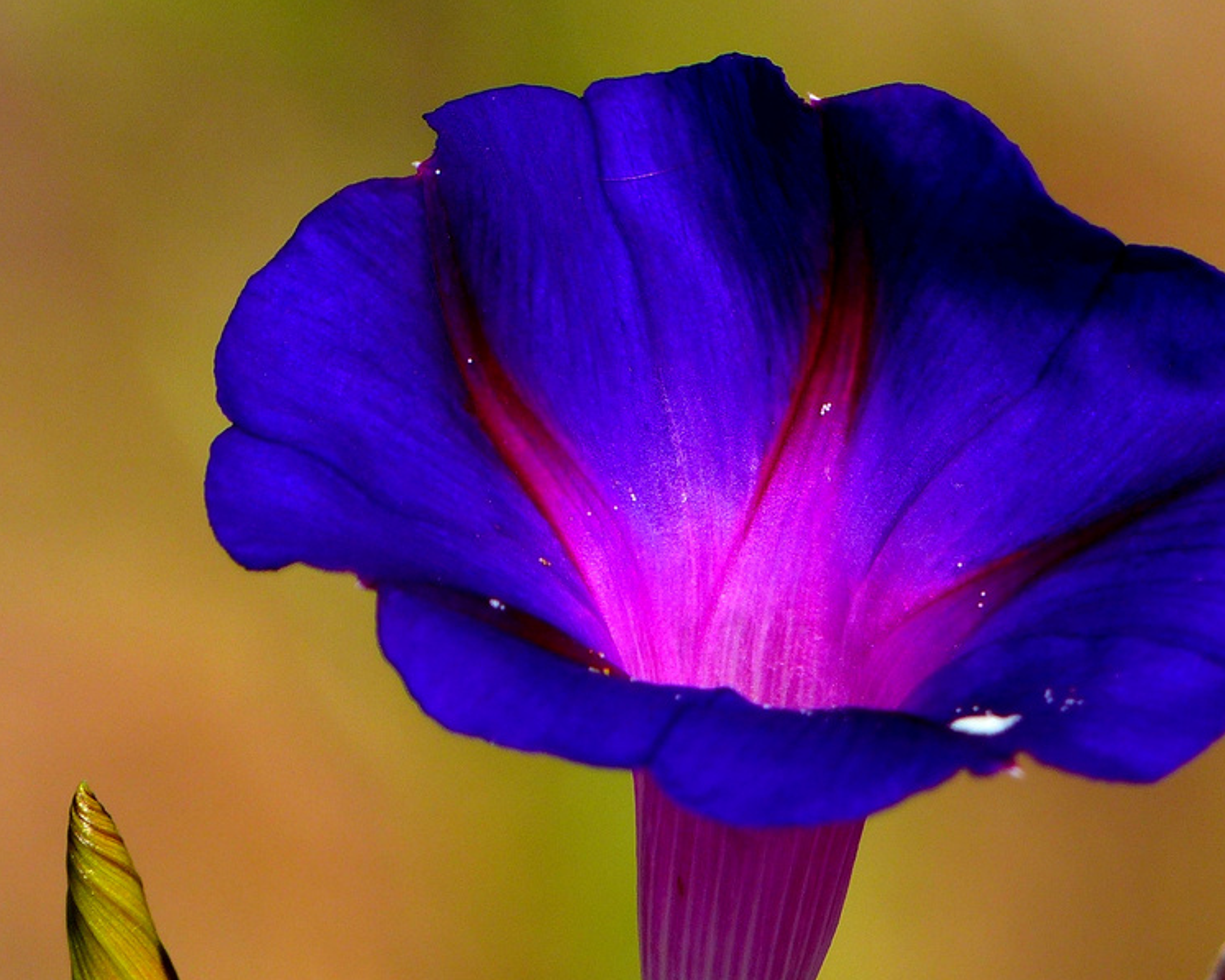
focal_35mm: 1130
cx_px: 1138
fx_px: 40974
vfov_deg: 1.4
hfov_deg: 1.7
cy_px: 621
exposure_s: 1/640
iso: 100
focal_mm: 108
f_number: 4
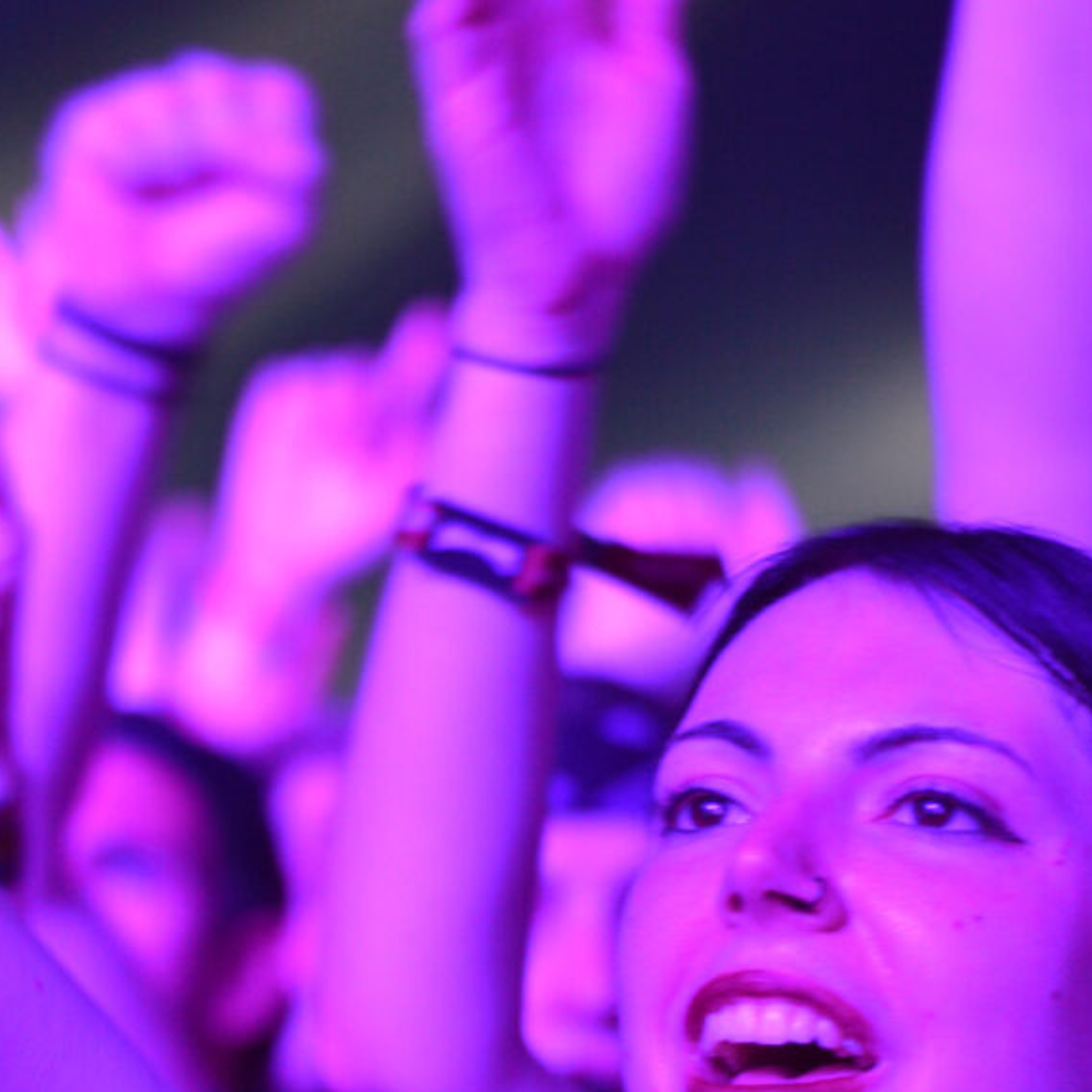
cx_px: 239
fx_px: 6353
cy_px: 993
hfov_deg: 9.8
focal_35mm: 178
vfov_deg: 9.8
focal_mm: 50
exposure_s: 1/125
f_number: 1.8
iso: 560
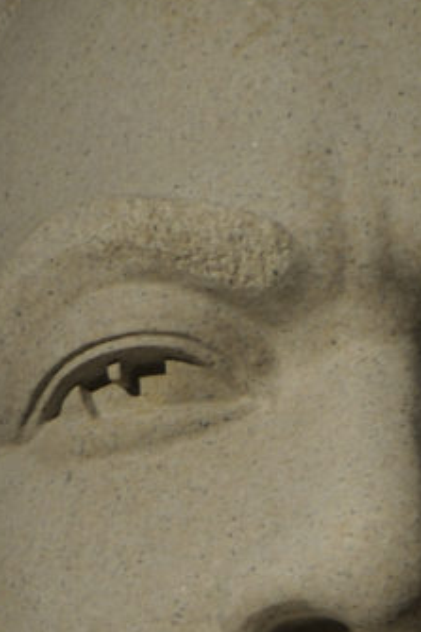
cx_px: -89
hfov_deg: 1.0
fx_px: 23546
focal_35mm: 1341
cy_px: 609
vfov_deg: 1.5
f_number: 5.6
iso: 200
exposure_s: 1/3
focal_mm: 200
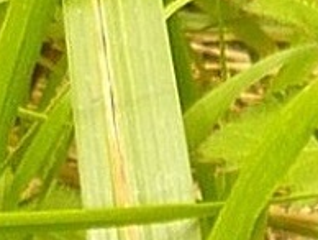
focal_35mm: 216
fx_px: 1987
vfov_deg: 6.5
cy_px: 615
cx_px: 305
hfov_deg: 9.1
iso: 100
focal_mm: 5.8
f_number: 2.8
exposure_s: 1/250
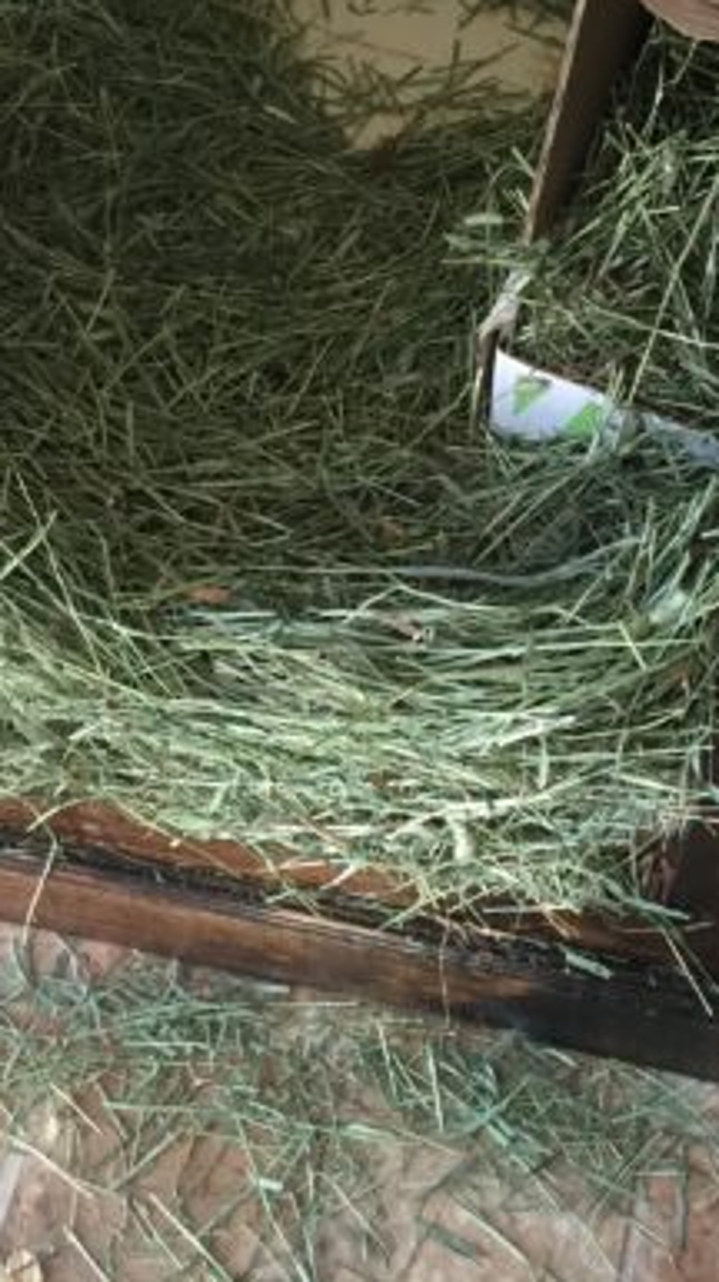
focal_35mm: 60
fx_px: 2038
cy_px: 529
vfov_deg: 34.8
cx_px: 466
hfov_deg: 20.0
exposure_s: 1/15
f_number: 2.2
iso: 100
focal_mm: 4.15
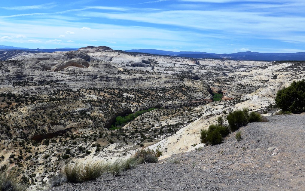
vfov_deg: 40.6
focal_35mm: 31
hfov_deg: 61.2
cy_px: 88
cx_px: 151
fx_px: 258
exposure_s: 1/2000
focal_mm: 6
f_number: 3.2
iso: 80
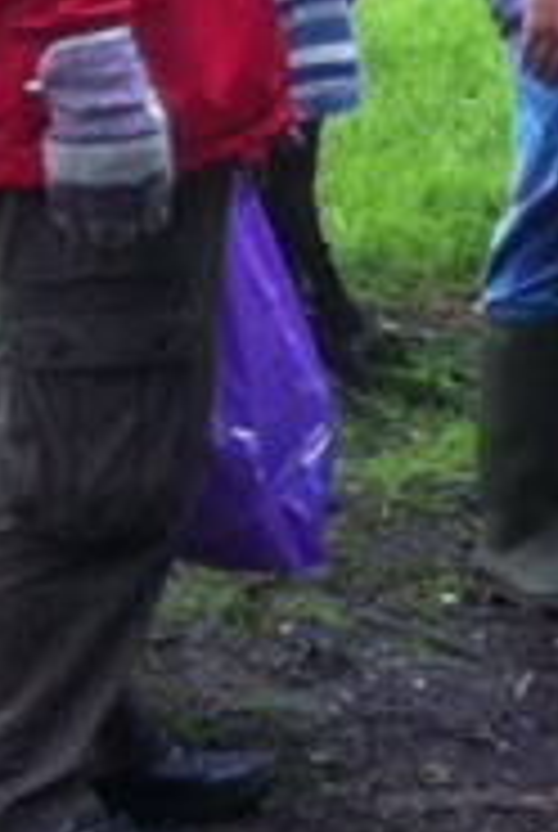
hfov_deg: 5.2
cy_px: 18
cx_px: 1714
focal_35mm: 251
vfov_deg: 8.2
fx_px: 5814
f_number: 2.8
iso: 80
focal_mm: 3.85
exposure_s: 1/30
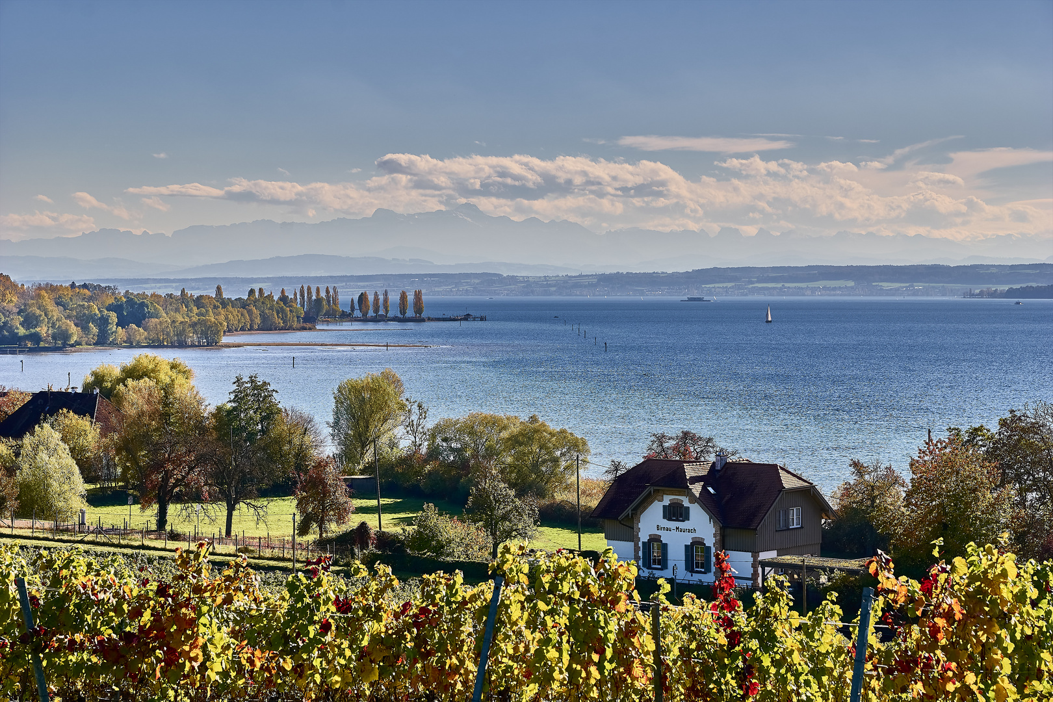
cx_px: 526
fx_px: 2632
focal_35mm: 90
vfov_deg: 15.2
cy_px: 351
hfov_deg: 22.6
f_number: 9
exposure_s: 1/320
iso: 50
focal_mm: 90
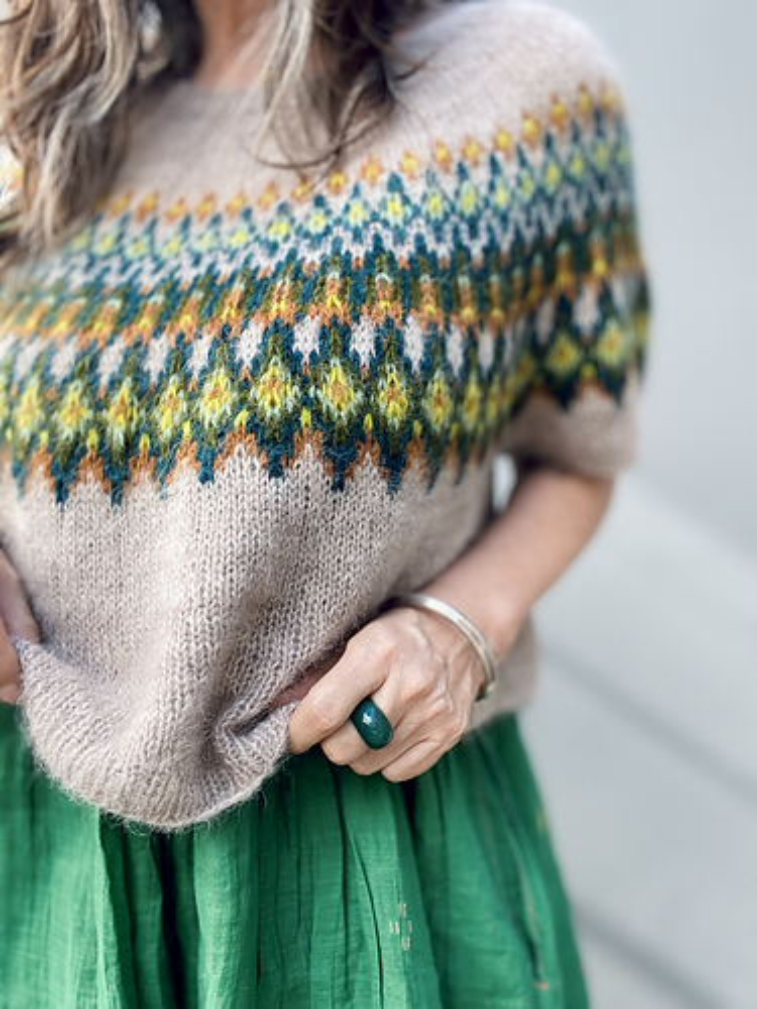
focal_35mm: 30
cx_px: 378
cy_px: 504
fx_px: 875
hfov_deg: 46.8
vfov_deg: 60.0
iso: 50
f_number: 2.2
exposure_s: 1/122
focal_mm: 2.71
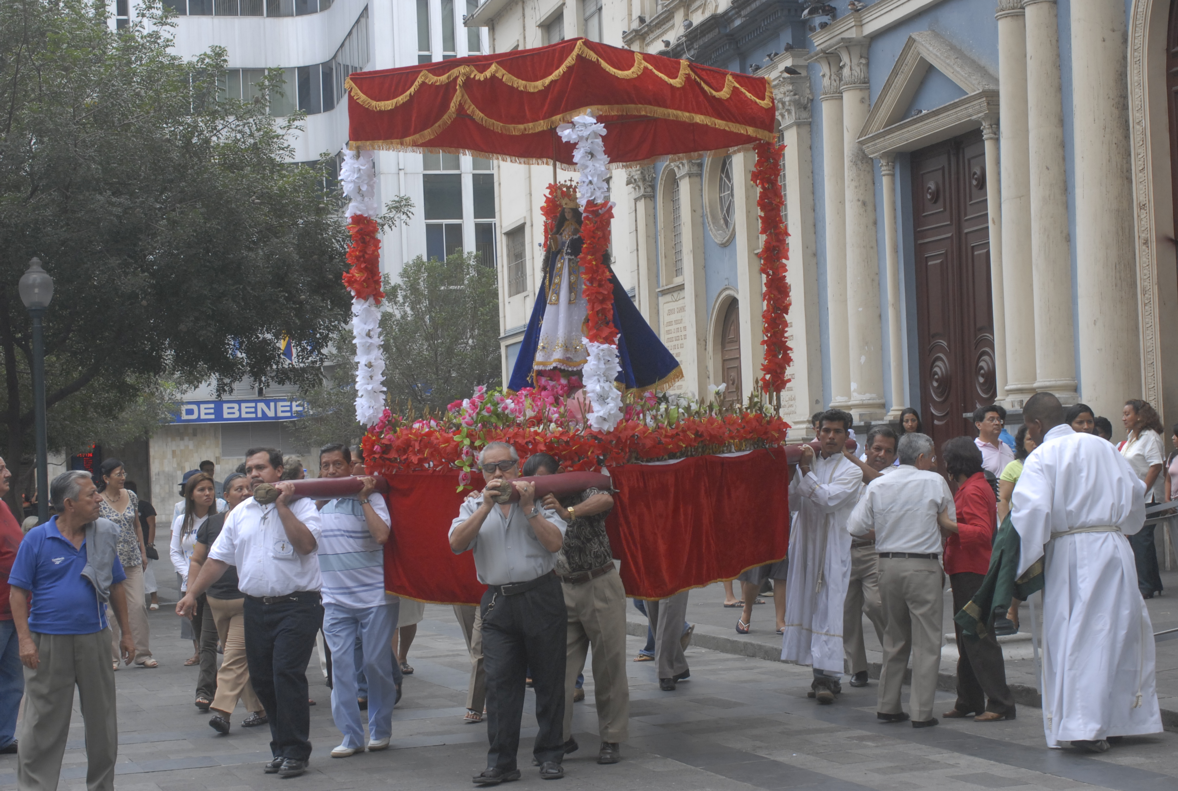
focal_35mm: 66
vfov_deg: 20.7
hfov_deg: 30.5
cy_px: 396
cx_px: 589
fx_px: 2164
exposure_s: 1/200
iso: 400
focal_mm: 44
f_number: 7.1
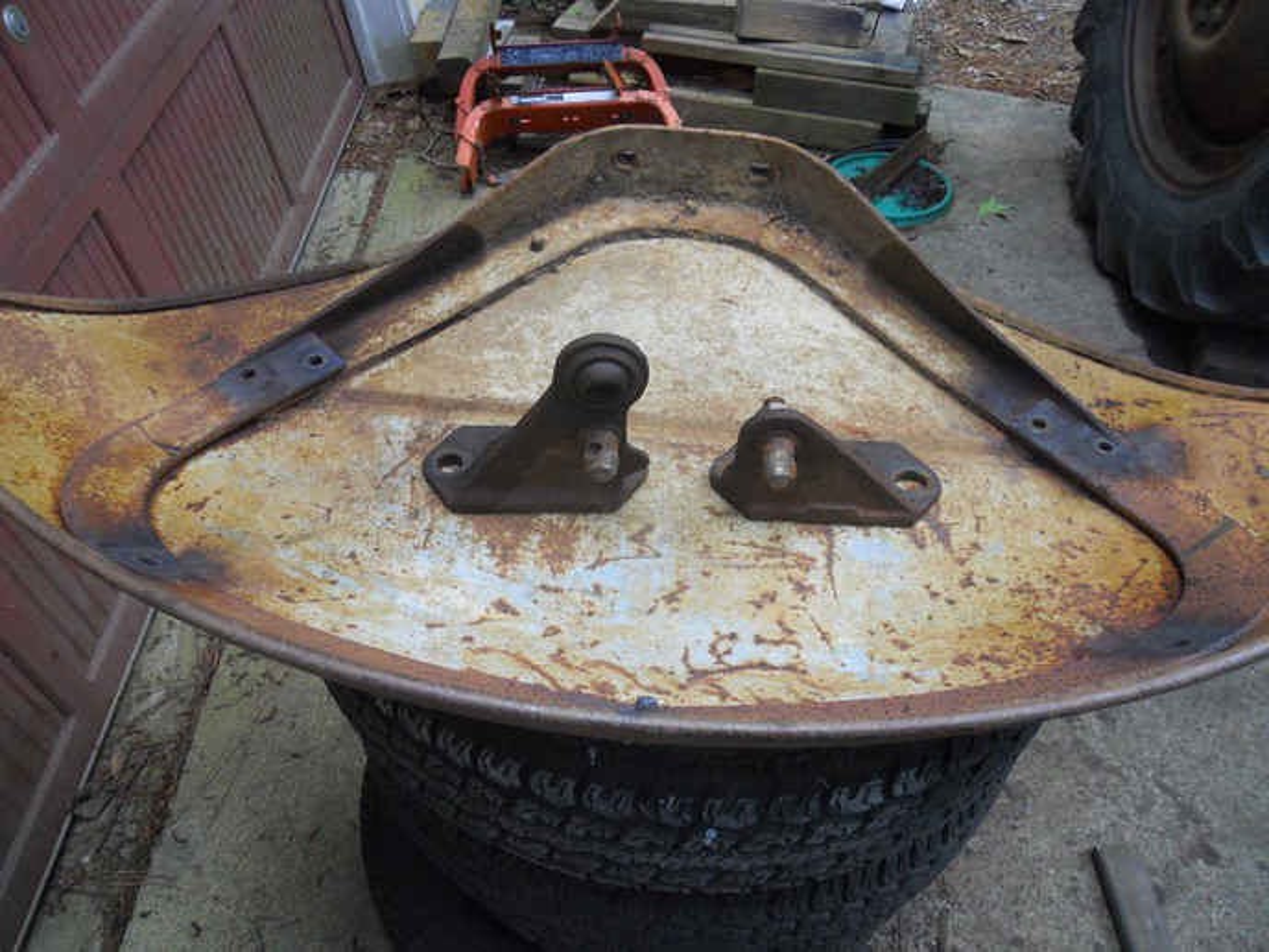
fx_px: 1026
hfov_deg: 63.4
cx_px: 634
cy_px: 476
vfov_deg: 49.7
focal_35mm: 28
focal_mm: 5
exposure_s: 1/200
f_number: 2.7
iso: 400
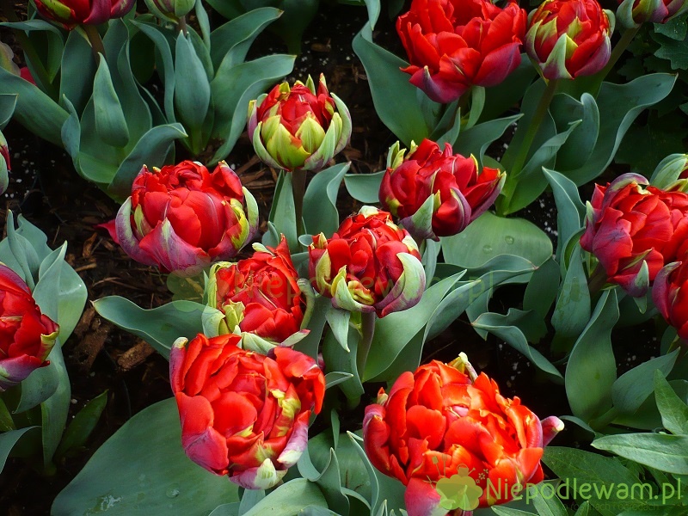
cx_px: 344
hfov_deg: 52.6
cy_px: 258
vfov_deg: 40.7
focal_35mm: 35
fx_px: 696
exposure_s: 1/125
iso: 100
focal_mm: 5.8
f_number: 2.8
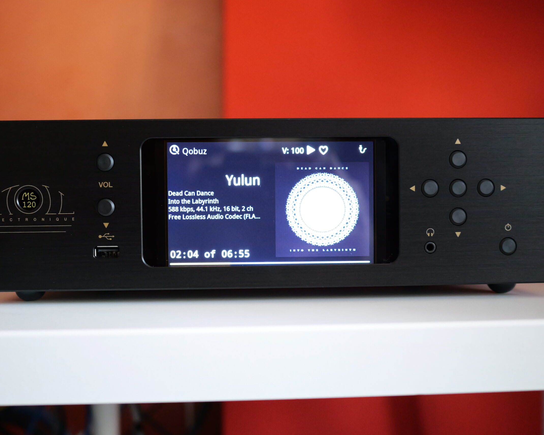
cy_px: 221
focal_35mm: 35
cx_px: 264
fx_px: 563
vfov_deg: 42.2
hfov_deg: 51.5
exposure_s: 1/60
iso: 2500
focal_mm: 15
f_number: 1.7
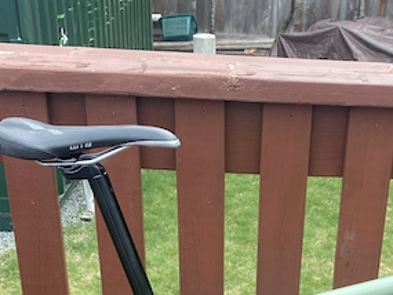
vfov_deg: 18.5
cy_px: 404
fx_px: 829
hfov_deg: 26.3
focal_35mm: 73
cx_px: 296
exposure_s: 1/179
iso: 32
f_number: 1.8
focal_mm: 4.25
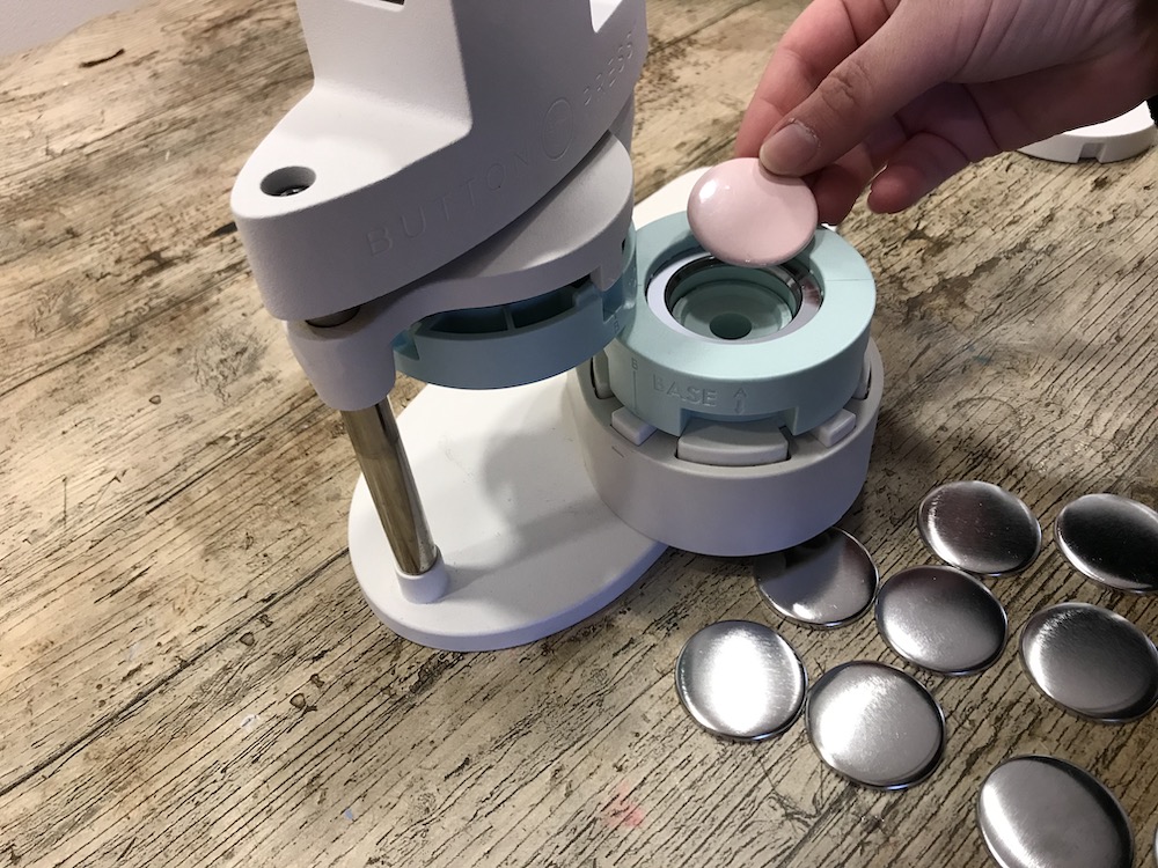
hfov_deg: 63.4
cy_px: 434
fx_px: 937
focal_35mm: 28
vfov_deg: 49.7
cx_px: 579
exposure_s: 1/25
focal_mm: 3.99
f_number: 1.8
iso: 40
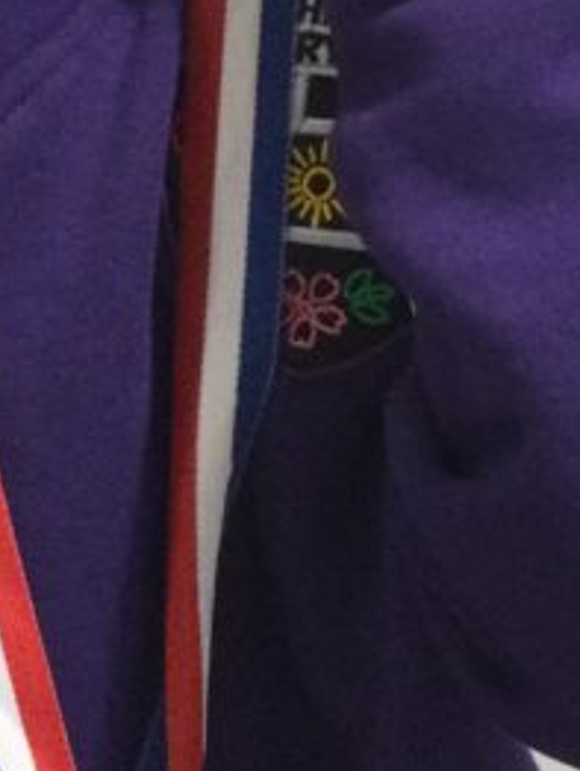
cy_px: 100
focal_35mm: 149
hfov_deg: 9.9
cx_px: 90
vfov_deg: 13.1
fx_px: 3323
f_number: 2.4
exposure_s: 1/33
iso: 125
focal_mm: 3.3
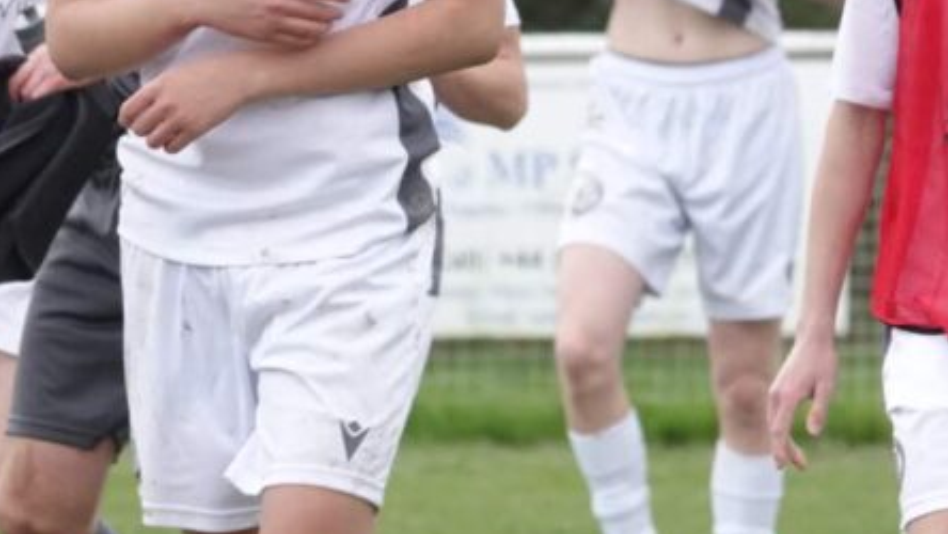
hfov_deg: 1.5
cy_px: 201
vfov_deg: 0.8
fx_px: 36483
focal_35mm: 1451
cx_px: 521
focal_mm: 220
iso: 800
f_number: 4.5
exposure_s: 1/1000
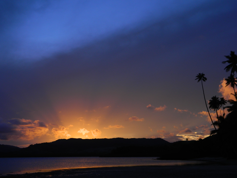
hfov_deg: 40.4
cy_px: 89
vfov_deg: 30.9
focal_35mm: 47
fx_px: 322
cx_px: 118
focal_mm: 8.4
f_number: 3.6
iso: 80
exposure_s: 1/250
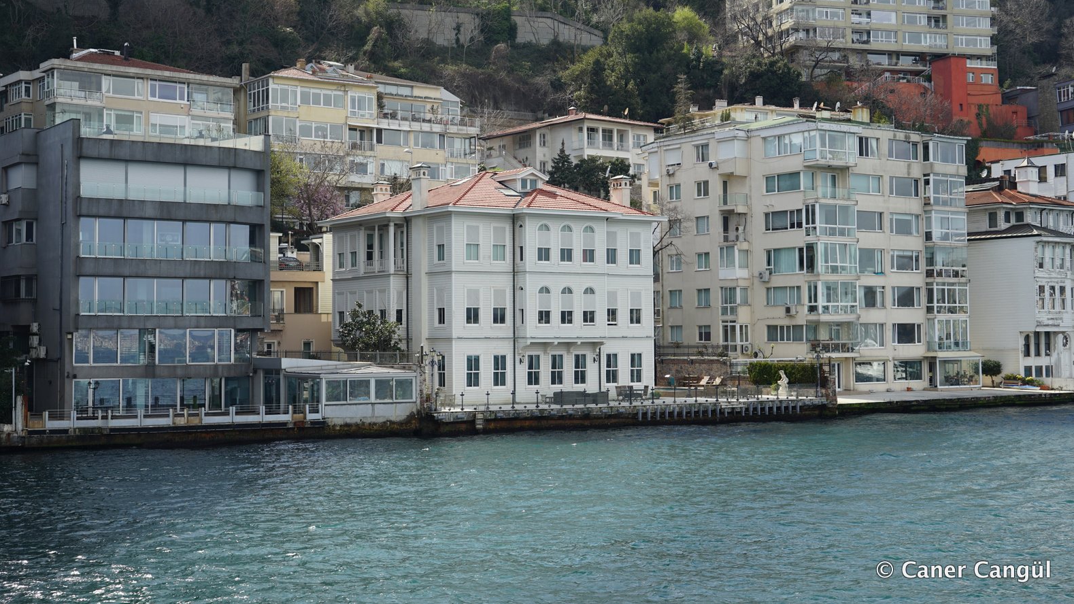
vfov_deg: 23.0
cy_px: 242
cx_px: 533
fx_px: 1481
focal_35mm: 52
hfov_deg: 39.9
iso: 100
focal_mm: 49
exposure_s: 1/160
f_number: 8
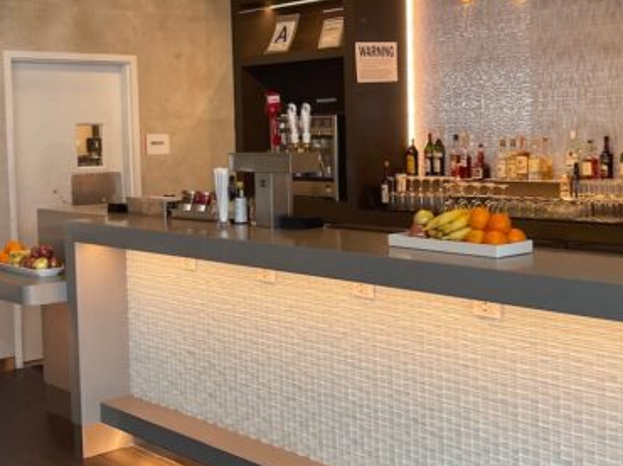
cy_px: 204
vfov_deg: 27.0
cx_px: 337
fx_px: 971
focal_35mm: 54
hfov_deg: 35.5
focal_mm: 5.1
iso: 100
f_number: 1.6
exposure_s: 1/120
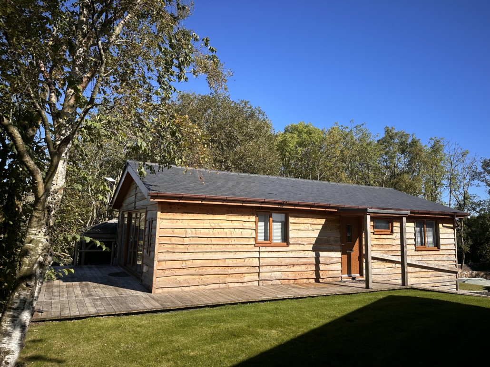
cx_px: 245
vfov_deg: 56.8
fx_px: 340
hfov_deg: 71.6
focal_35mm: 24
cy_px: 184
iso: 80
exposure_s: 1/3472
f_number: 1.78
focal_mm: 6.86
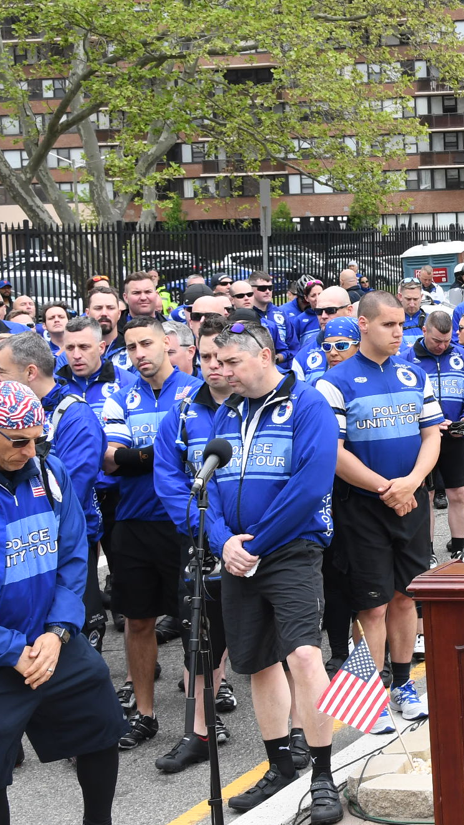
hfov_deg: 13.2
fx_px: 1880
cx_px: 711
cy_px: 384
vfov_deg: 24.7
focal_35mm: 86
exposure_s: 1/250
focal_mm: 26
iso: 400
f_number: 8
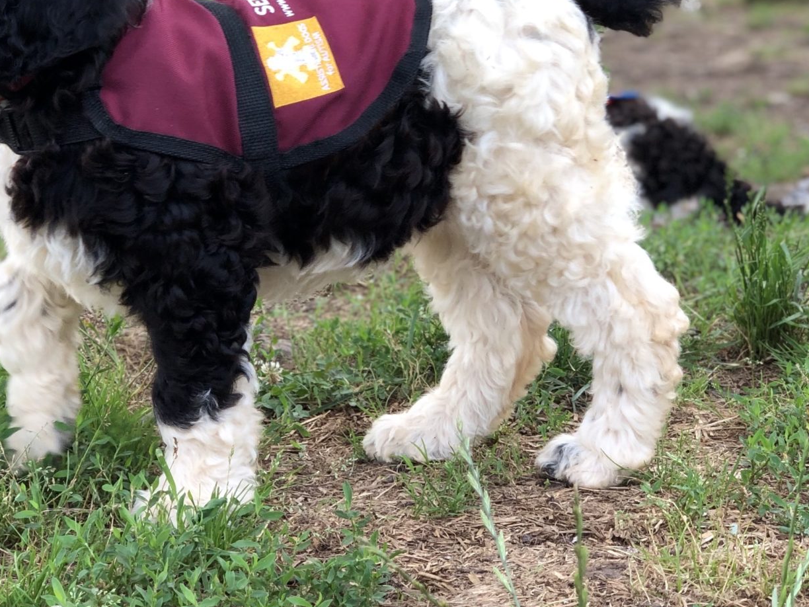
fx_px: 2033
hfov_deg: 22.5
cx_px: 311
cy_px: 214
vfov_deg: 16.9
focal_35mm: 87
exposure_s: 1/120
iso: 25
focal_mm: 6
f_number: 2.4
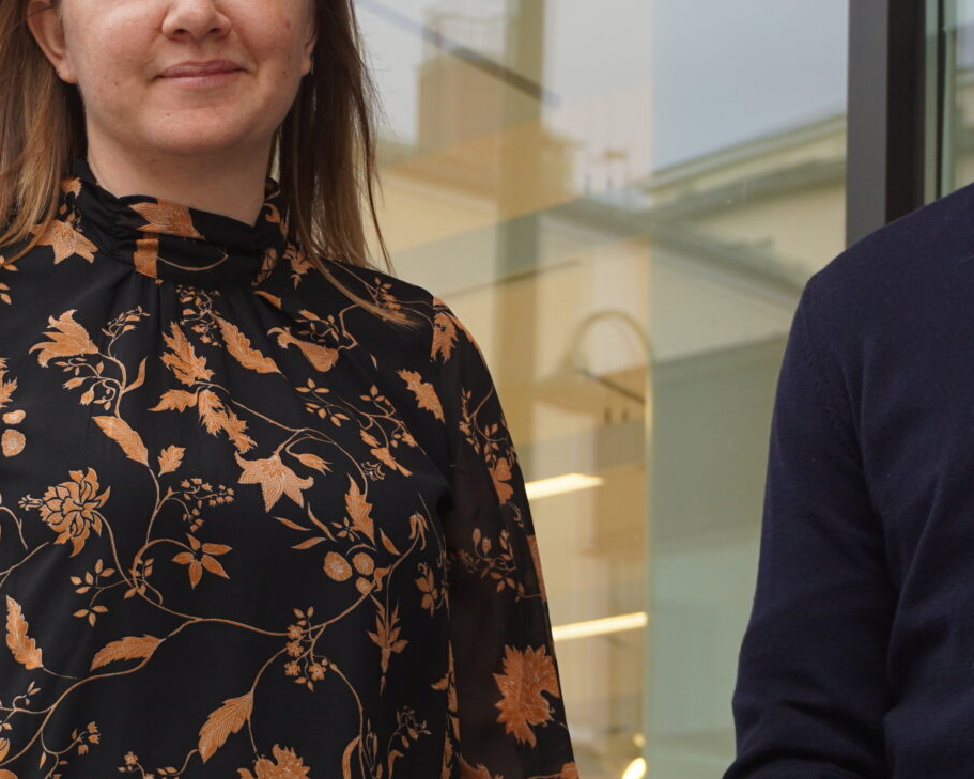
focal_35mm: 154
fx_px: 4449
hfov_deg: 12.5
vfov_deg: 10.0
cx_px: 395
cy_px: 434
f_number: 5.6
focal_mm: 39
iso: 160
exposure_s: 1/60
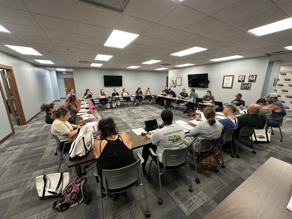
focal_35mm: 14
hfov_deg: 102.1
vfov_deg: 85.7
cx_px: 146
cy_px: 110
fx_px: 118
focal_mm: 2.22
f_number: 2.2
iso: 200
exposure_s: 1/60
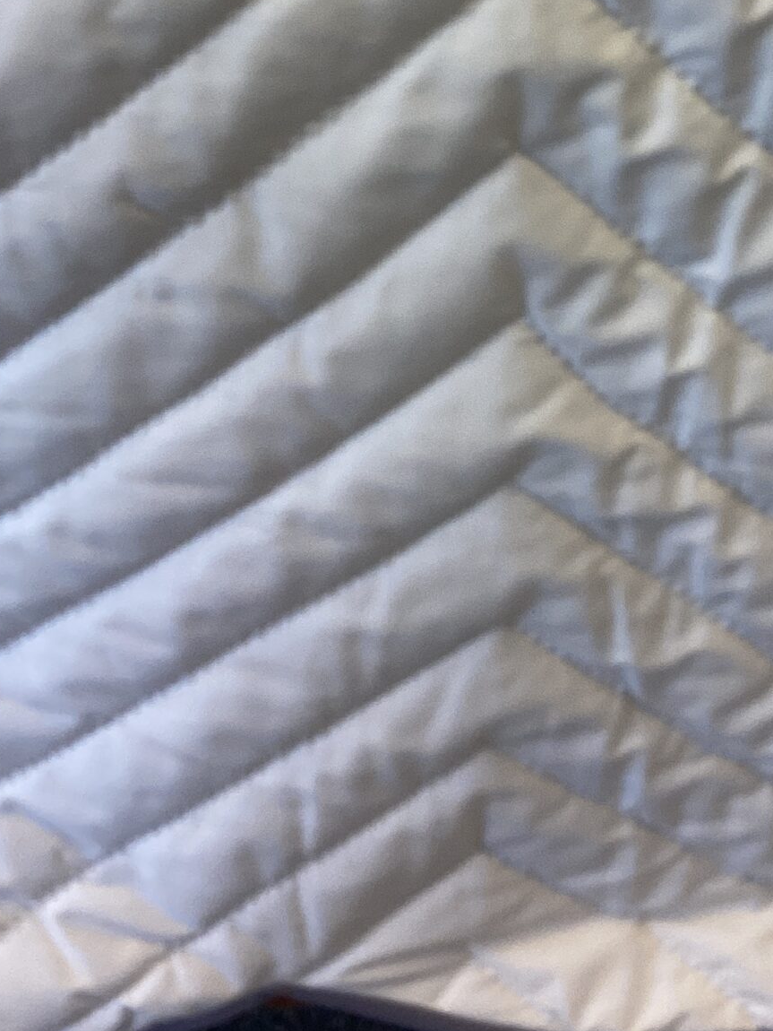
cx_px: 631
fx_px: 2054
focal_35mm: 69
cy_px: -94
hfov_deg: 21.0
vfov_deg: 26.1
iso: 50
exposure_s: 1/60
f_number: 2.4
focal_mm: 3.3
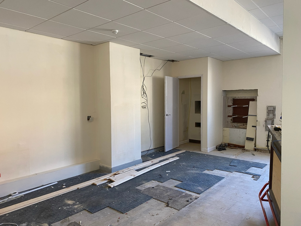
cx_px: 150
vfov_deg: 53.1
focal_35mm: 26
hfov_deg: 67.3
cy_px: 113
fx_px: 226
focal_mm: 4.25
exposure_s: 1/68
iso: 125
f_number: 1.8
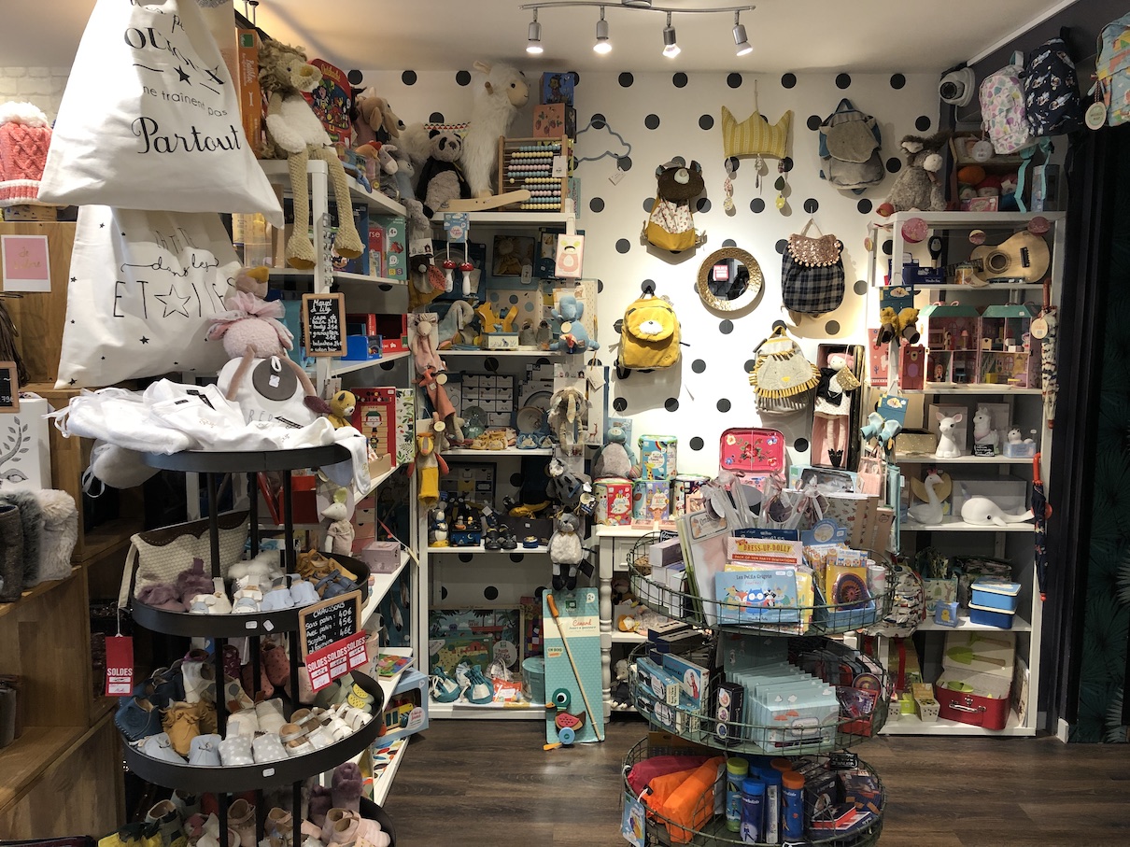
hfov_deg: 63.5
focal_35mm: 28
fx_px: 914
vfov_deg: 49.7
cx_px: 565
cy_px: 424
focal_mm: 4
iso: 40
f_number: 1.8
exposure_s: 1/17
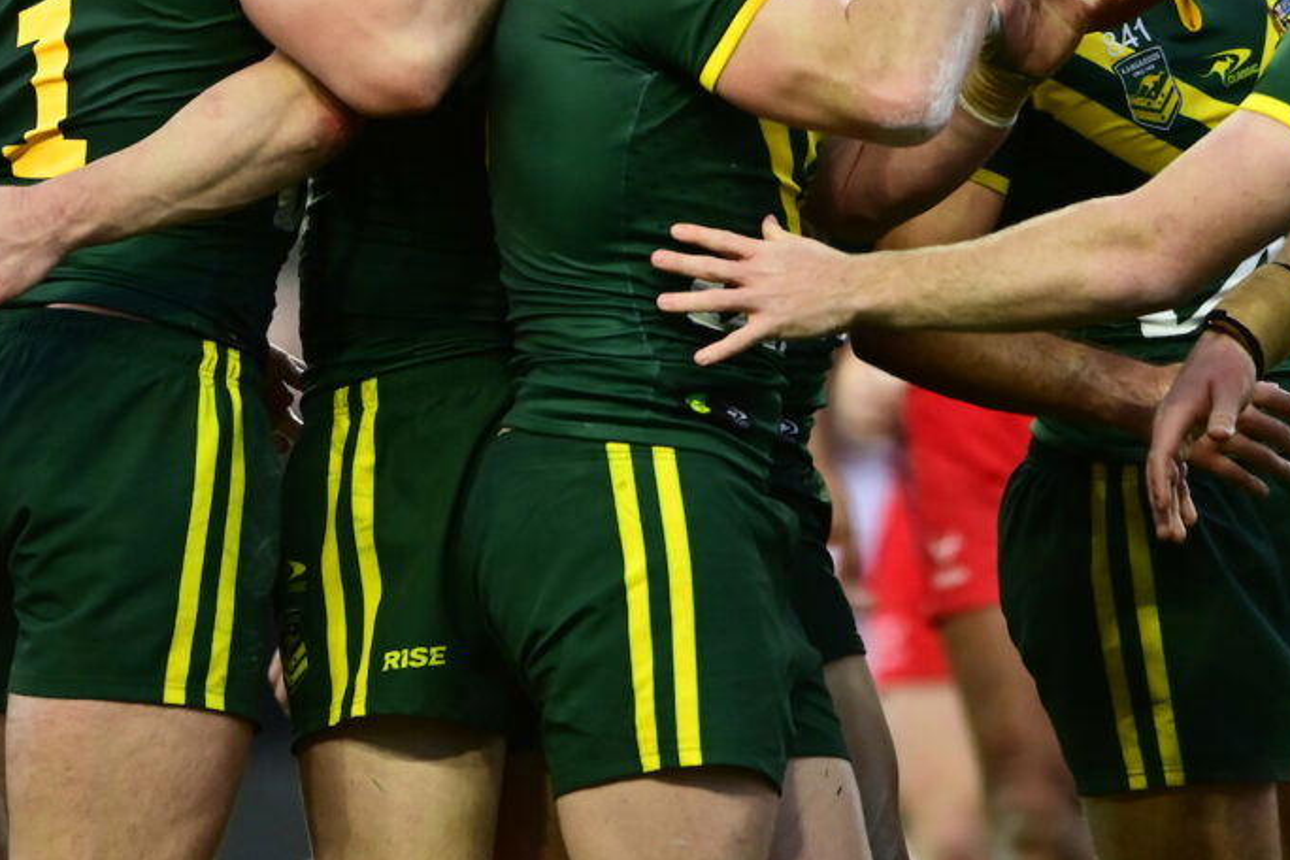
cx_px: 651
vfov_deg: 1.5
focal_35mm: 898
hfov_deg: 2.3
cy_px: 21
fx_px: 32176
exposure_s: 1/1600
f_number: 4
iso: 3200
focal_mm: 400
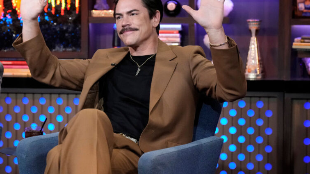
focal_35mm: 108
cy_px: 71
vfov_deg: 11.2
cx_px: 154
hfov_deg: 19.8
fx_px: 888
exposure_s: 1/160
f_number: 2.8
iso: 4000
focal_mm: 68
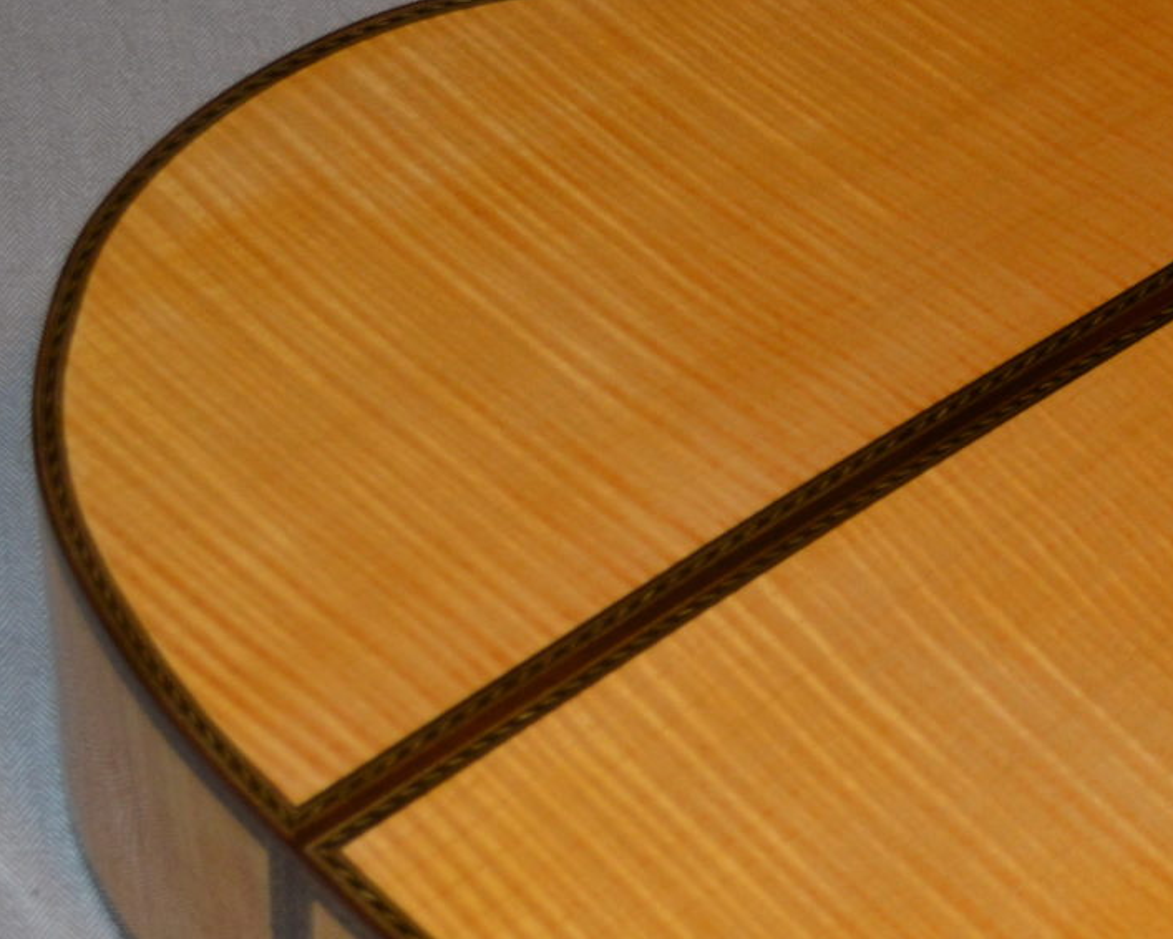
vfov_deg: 14.5
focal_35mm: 106
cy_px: 412
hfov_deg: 17.3
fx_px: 3681
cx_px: 1400
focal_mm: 26
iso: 1100
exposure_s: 1/60
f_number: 4.2
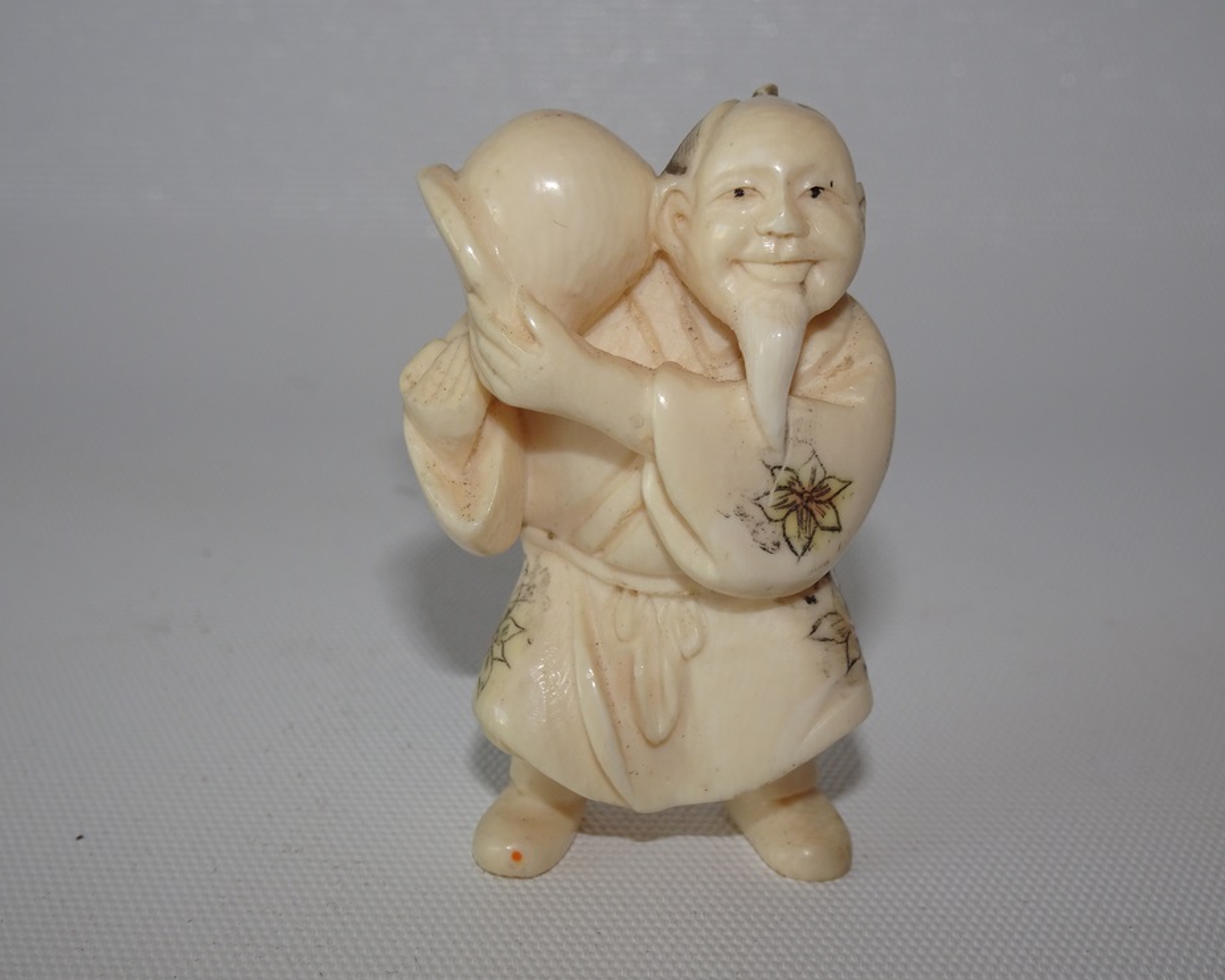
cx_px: 568
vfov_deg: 25.8
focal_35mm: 59
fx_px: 2139
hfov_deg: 31.9
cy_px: 488
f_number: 4.5
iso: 80
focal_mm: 9.52
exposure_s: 1/60
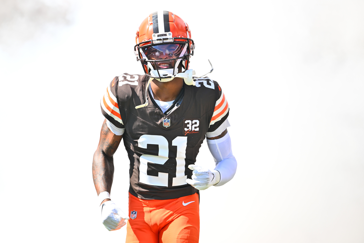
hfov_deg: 5.2
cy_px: 122
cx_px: 182
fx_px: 4044
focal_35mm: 400
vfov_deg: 3.4
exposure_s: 1/2000
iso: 400
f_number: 4
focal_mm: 400
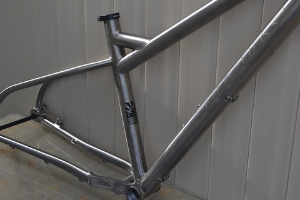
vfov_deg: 19.3
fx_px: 583
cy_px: 50
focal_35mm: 70
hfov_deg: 28.6
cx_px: 208
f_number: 5.6
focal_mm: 28
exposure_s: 1/125
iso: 100
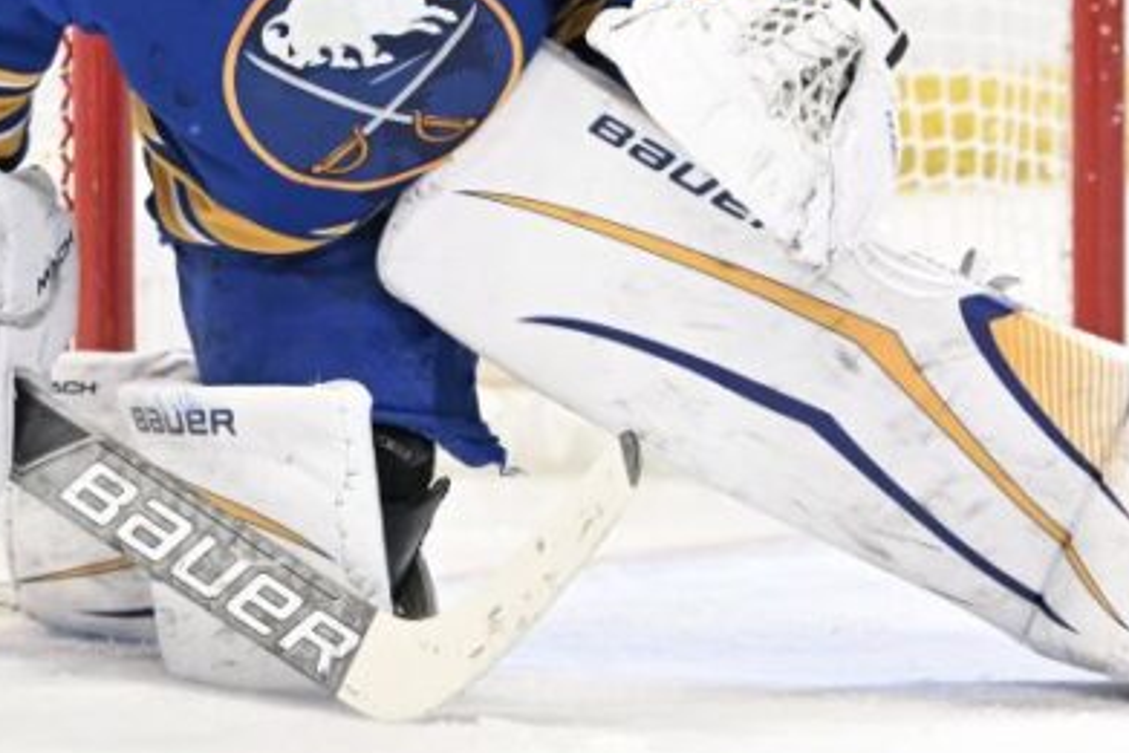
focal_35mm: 265
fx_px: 8313
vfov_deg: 5.2
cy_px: 104
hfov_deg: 7.8
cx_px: 396
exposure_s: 1/1600
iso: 3200
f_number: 3.2
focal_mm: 135
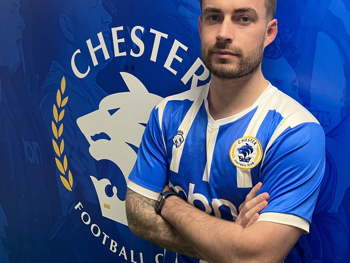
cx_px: 219
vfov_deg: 41.7
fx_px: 344
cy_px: 120
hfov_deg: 53.4
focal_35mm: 34
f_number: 1.6
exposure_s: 1/50
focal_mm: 5.1
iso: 80
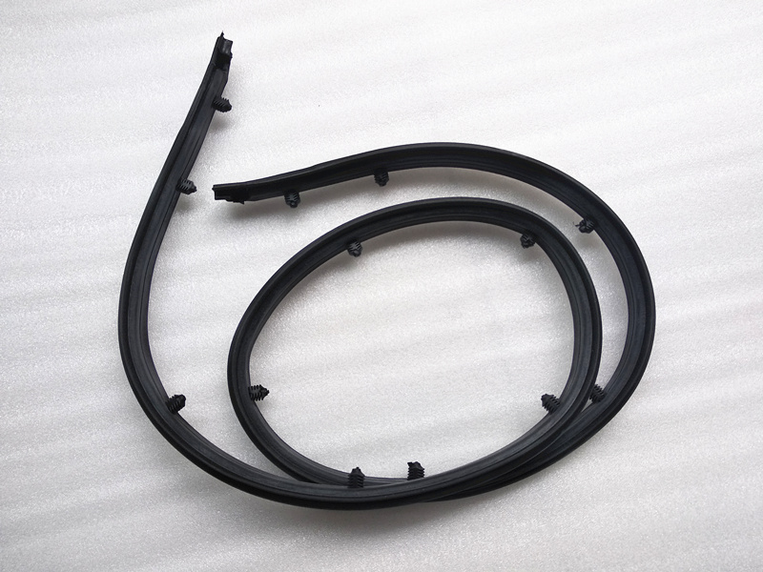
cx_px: 382
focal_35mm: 26
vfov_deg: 53.1
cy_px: 286
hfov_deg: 67.3
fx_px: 573
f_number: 2.2
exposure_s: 1/135
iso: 100
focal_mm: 3.81
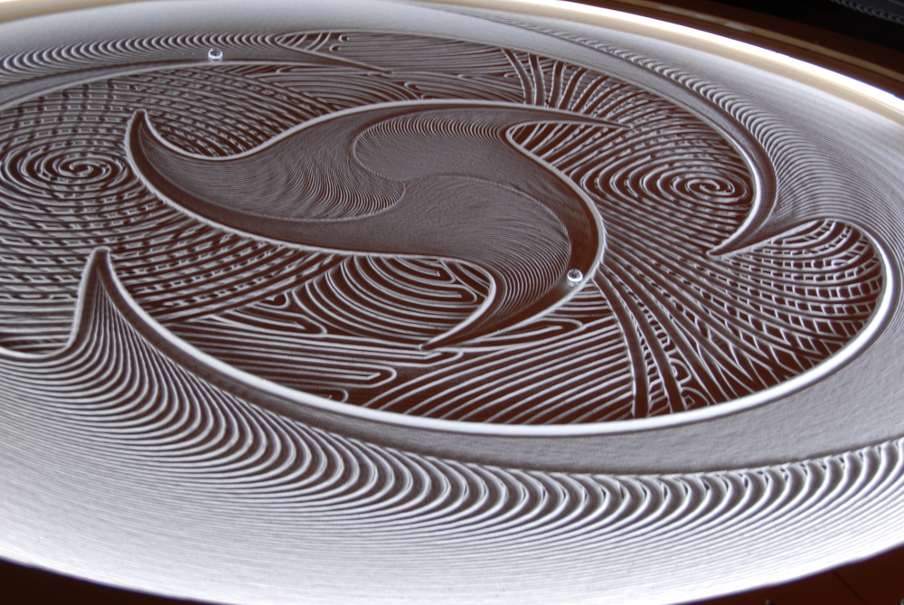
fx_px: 1207
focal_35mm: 48
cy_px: 302
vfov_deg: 28.1
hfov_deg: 41.1
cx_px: 452
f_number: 4
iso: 100
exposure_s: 1/2
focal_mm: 32
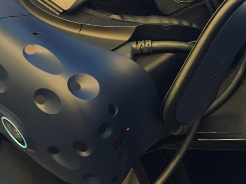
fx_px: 561
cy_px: 64
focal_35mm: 79
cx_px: 316
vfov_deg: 18.6
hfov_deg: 22.3
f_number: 2.2
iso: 200
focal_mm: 4.15
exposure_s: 1/17
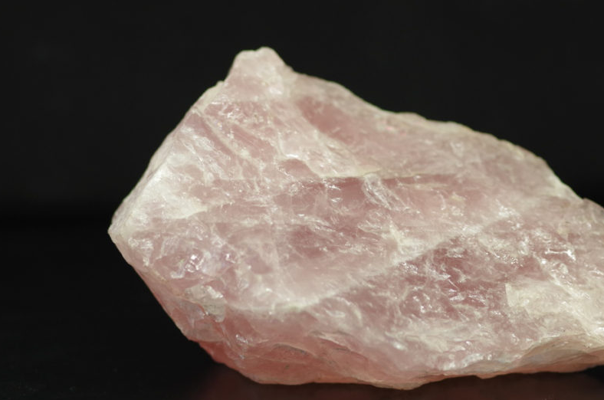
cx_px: 363
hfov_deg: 10.1
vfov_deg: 6.7
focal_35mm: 204
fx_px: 3416
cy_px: 228
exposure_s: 1/60
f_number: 3.5
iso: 400
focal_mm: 105
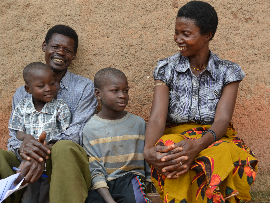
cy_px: 102
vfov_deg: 28.0
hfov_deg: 36.8
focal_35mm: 52
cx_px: 130
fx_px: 406
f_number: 5.6
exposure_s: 1/125
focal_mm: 32
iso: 140
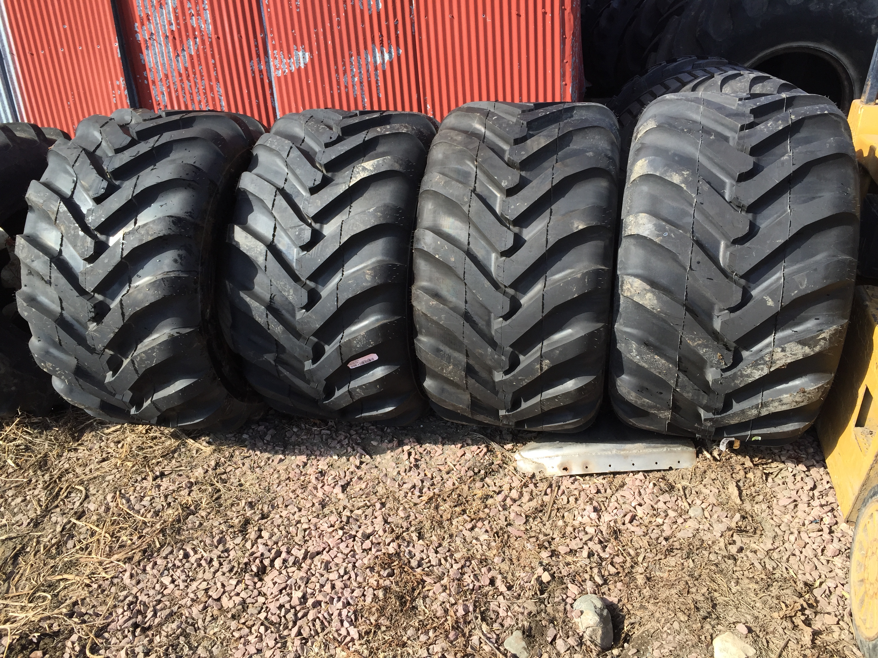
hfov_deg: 61.7
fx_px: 736
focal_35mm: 29
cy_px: 329
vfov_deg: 48.2
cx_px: 439
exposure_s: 1/775
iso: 32
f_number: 2.2
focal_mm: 4.15
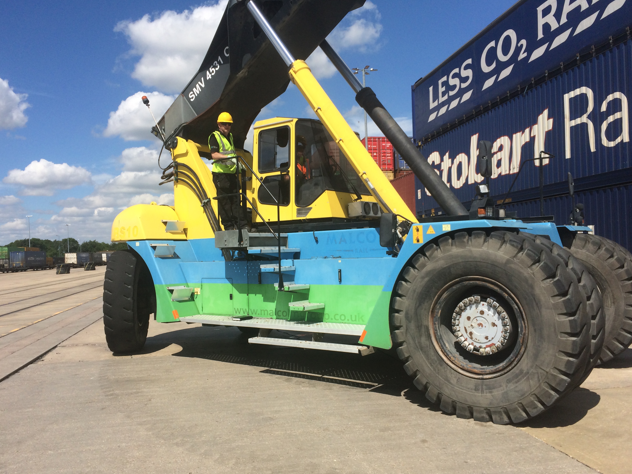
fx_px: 548
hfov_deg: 60.0
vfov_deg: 46.8
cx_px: 315
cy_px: 243
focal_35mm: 30
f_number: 2.2
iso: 32
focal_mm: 4.15
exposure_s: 1/2933
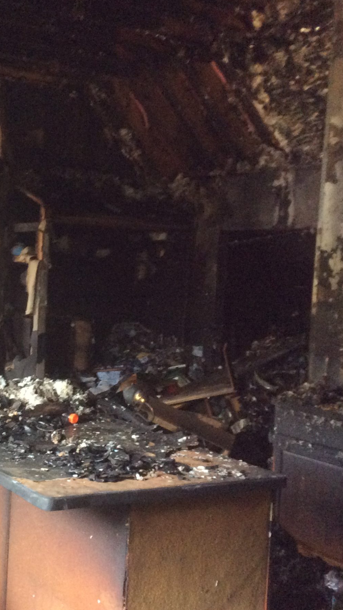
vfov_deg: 41.3
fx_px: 808
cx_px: 25
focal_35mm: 50
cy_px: 295
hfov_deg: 23.3
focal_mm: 3.3
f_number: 2.4
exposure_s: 1/24
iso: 320
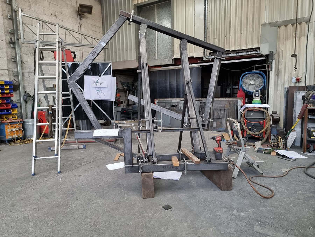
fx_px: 218
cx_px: 158
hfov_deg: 71.6
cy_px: 118
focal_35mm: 24
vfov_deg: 56.8
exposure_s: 1/100
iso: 200
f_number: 1.8
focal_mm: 6.7
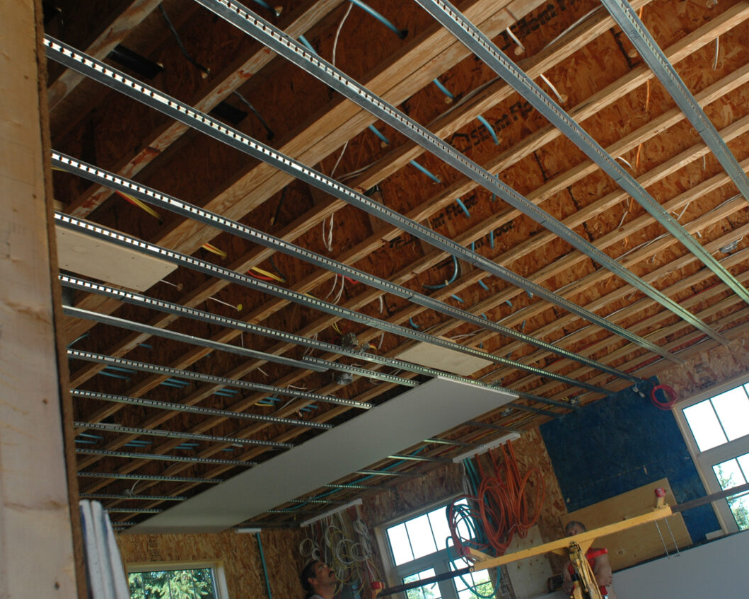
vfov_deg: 43.4
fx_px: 754
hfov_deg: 52.8
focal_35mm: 34
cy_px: 299
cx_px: 363
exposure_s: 1/160
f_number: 6.3
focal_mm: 20
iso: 400
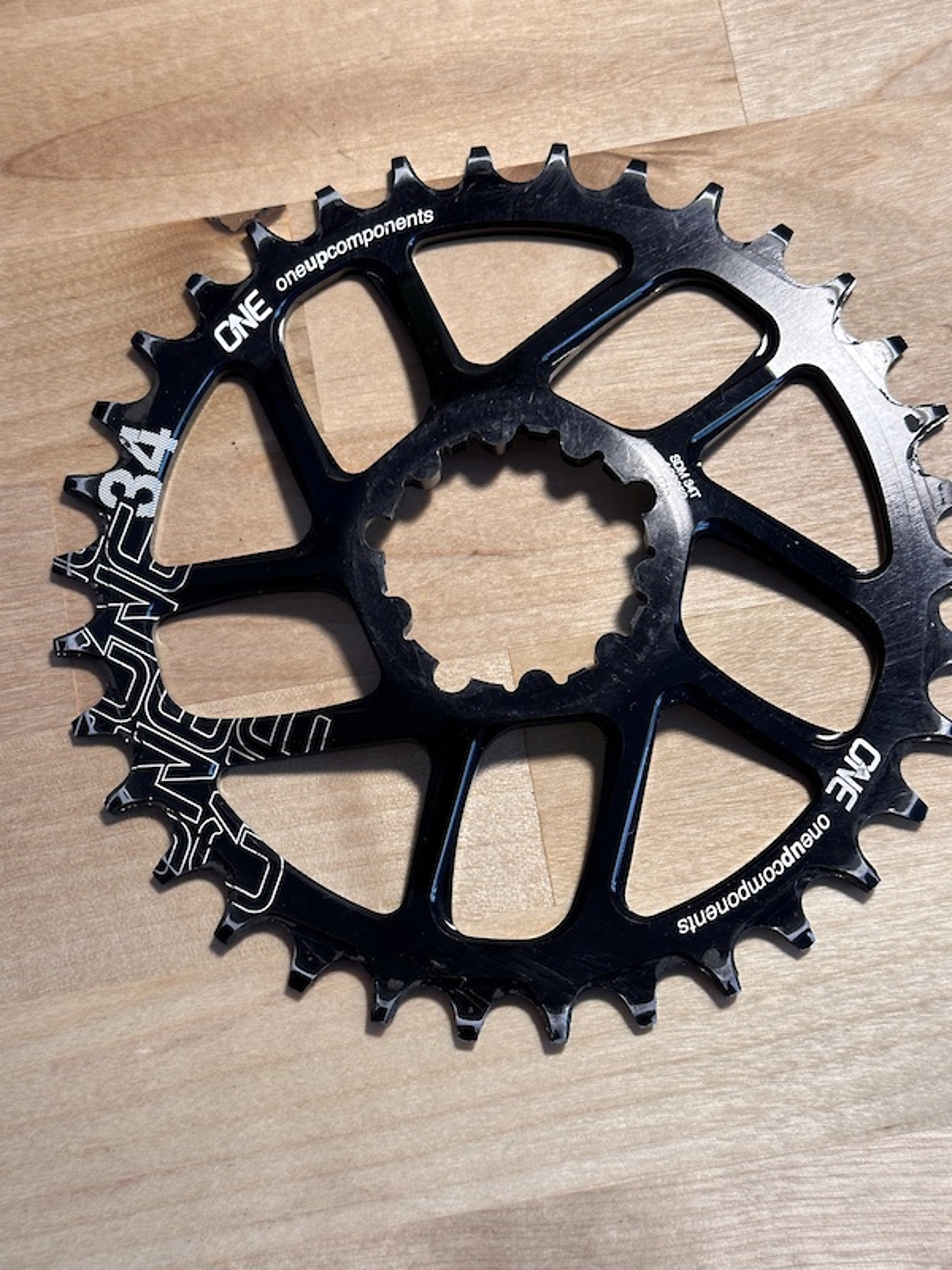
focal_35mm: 48
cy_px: 635
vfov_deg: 39.7
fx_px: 1760
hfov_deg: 30.3
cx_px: 476
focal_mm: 6.86
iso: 100
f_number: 1.78
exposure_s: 1/60
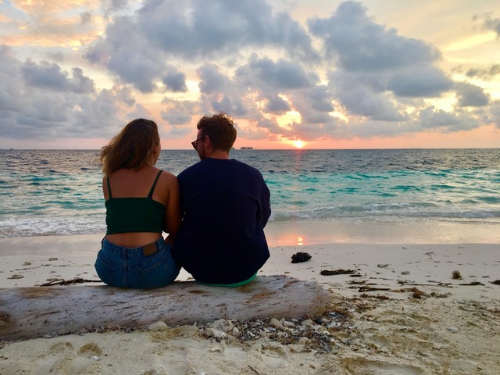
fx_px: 419
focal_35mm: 29
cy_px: 188
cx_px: 250
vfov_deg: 48.2
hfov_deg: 61.7
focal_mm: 4.15
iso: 25
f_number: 2.2
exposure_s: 1/60
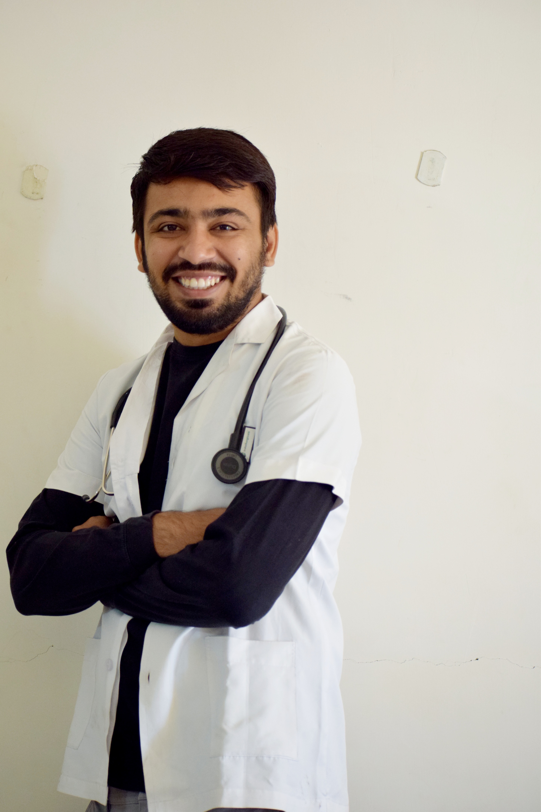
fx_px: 2367
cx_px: 270
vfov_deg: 19.5
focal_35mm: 105
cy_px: 406
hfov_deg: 13.0
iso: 1000
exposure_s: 1/60.2
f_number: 4.5
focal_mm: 70
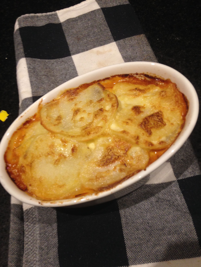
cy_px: 134
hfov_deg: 42.9
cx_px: 100
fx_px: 255
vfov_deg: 55.4
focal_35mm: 33
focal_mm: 4.12
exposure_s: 1/20
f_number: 2.4
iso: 125
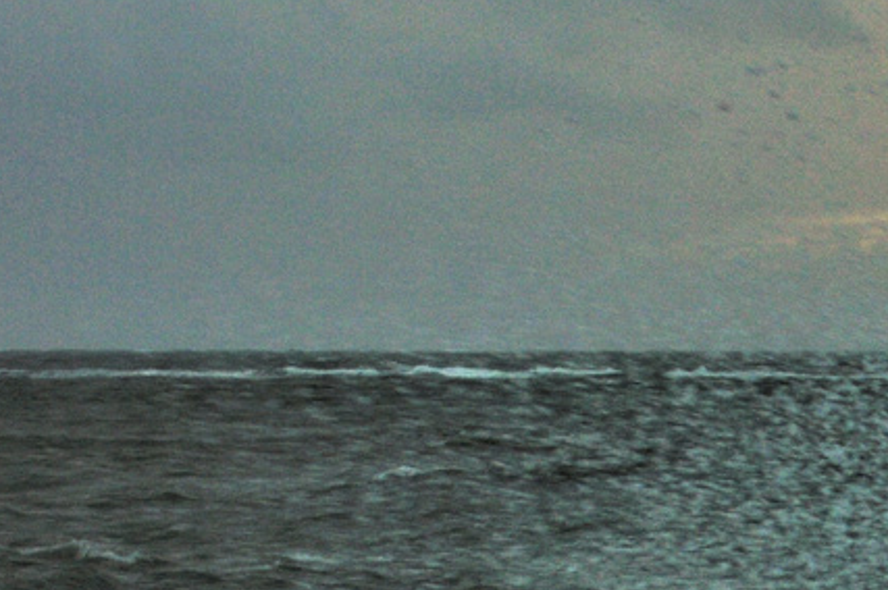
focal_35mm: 194
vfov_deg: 7.1
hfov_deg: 10.0
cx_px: 1663
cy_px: 534
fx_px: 4782
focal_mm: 34
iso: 100
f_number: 5
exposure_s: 1/320
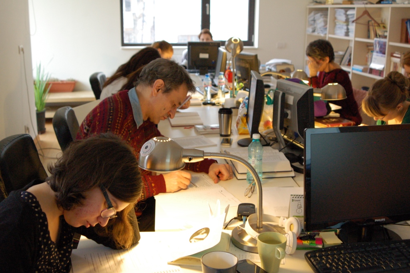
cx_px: 205
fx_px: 478
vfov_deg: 31.8
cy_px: 136
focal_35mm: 42
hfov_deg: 46.4
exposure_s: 1/60
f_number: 4
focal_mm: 28
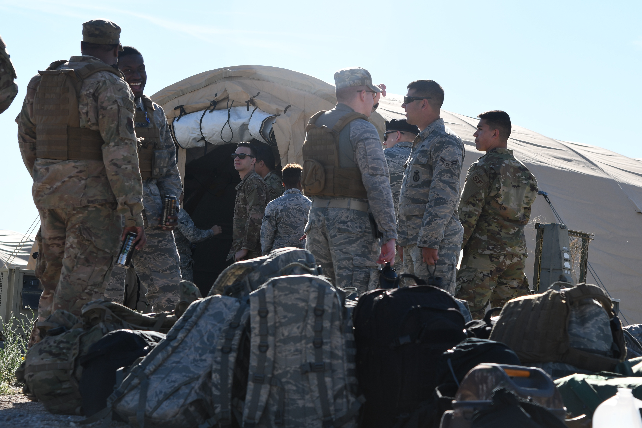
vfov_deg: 13.0
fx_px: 1872
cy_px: 214
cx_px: 321
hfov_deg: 19.5
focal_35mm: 105
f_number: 5.6
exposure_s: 1/640
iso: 200
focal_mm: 70
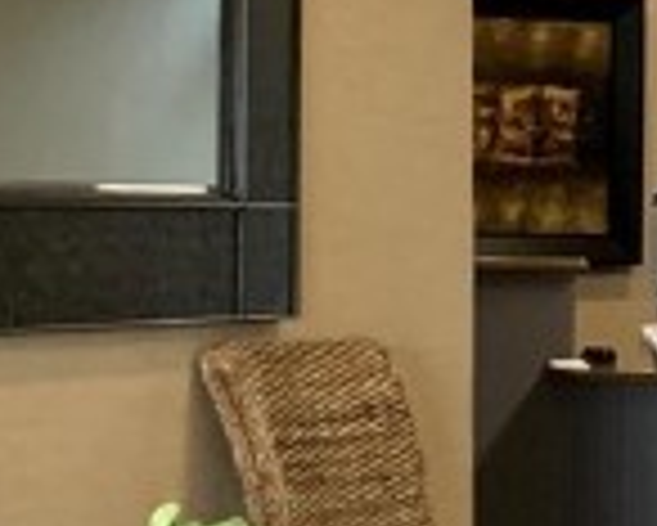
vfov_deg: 8.7
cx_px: 1899
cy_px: 328
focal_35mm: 178
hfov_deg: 9.0
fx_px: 3463
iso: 160
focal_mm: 4.25
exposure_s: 1/60
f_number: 1.8
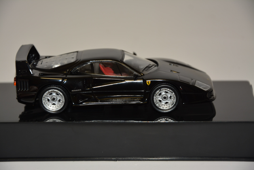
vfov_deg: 8.7
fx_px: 1112
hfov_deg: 13.0
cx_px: 127
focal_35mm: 158
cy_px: 85
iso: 200
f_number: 5.6
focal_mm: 105
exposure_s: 1/30
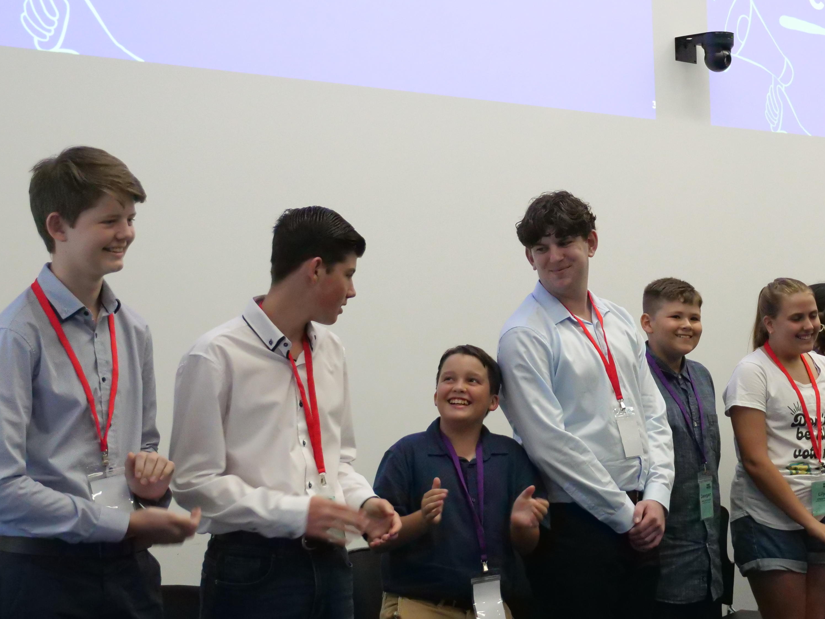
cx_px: 609
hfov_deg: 27.4
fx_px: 1668
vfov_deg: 20.9
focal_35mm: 70
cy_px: 188
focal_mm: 21
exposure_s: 1/60
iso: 3200
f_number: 2.8
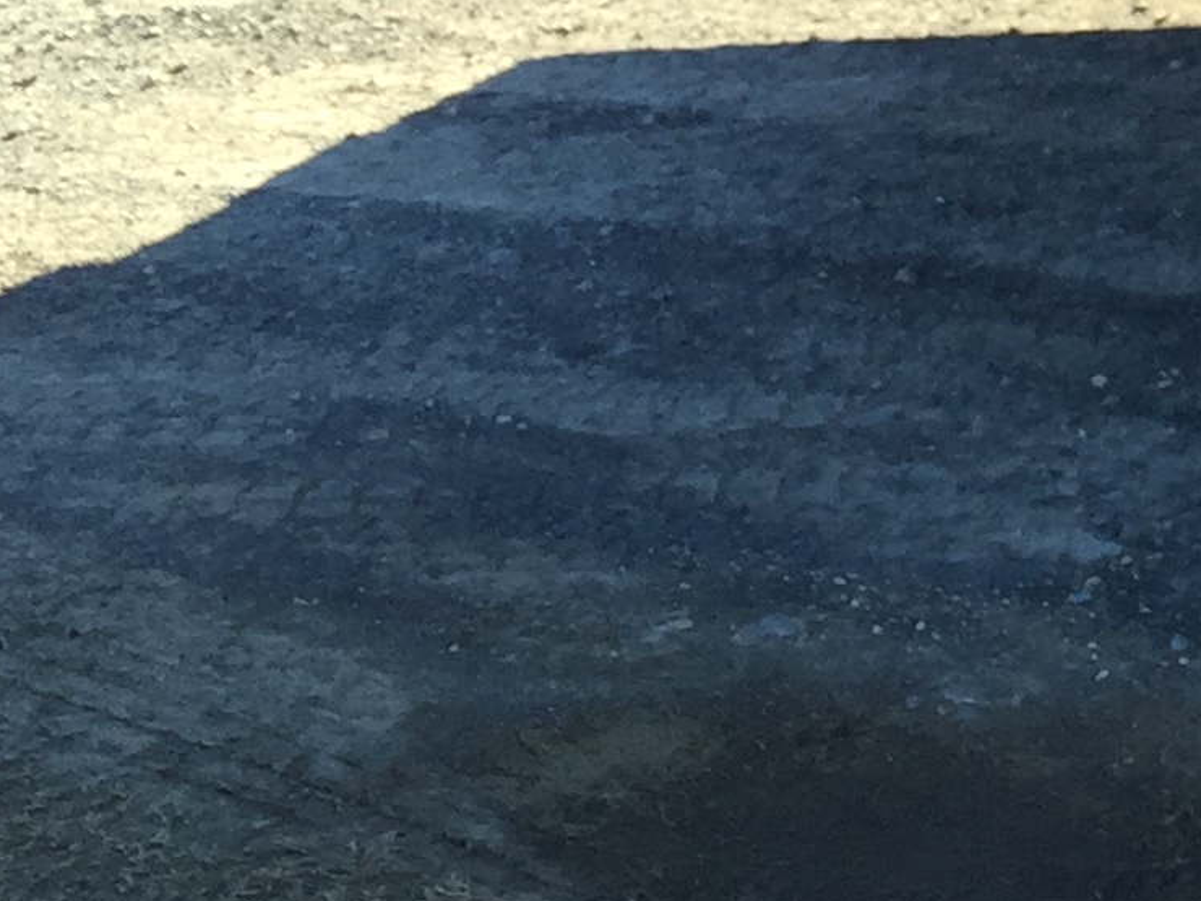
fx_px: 4441
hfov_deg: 13.4
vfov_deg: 11.1
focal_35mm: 128
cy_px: -468
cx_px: 2321
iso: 32
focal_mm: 4.15
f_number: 2.2
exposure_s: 1/434
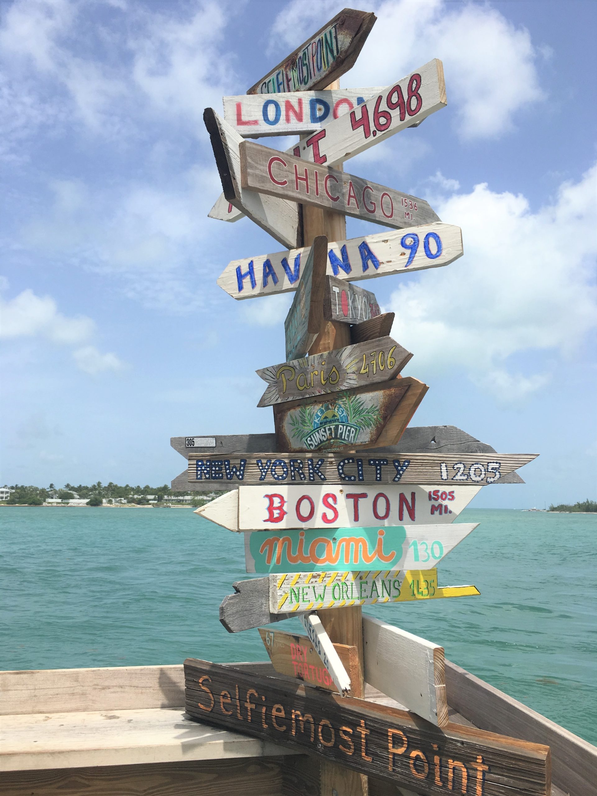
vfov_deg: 61.7
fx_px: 667
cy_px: 398
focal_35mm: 29
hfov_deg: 48.2
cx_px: 298
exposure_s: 1/2404
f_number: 2.2
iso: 25
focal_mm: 4.15
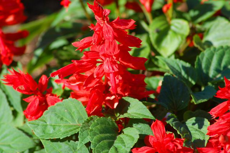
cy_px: 76
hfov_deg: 7.6
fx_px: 1724
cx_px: 115
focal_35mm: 270
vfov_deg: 5.1
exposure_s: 1/250
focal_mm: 180
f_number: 7.1
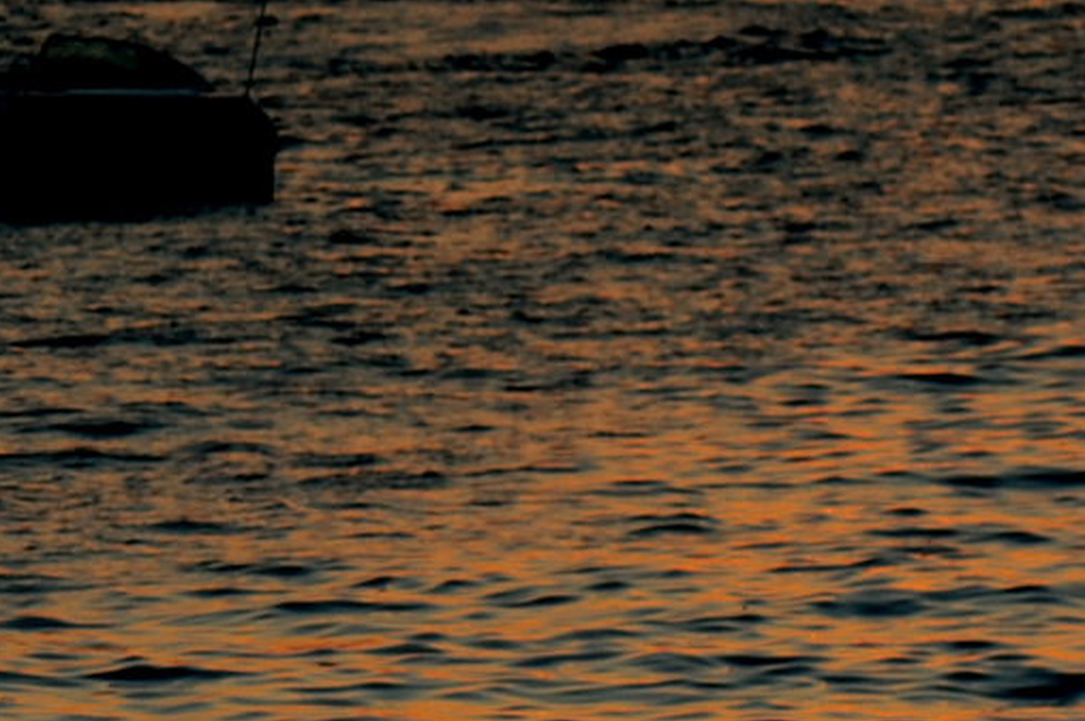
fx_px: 15193
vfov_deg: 2.7
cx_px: 392
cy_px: -338
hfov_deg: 4.1
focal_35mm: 505
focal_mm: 105
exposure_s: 1/500
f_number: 5.6
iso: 280
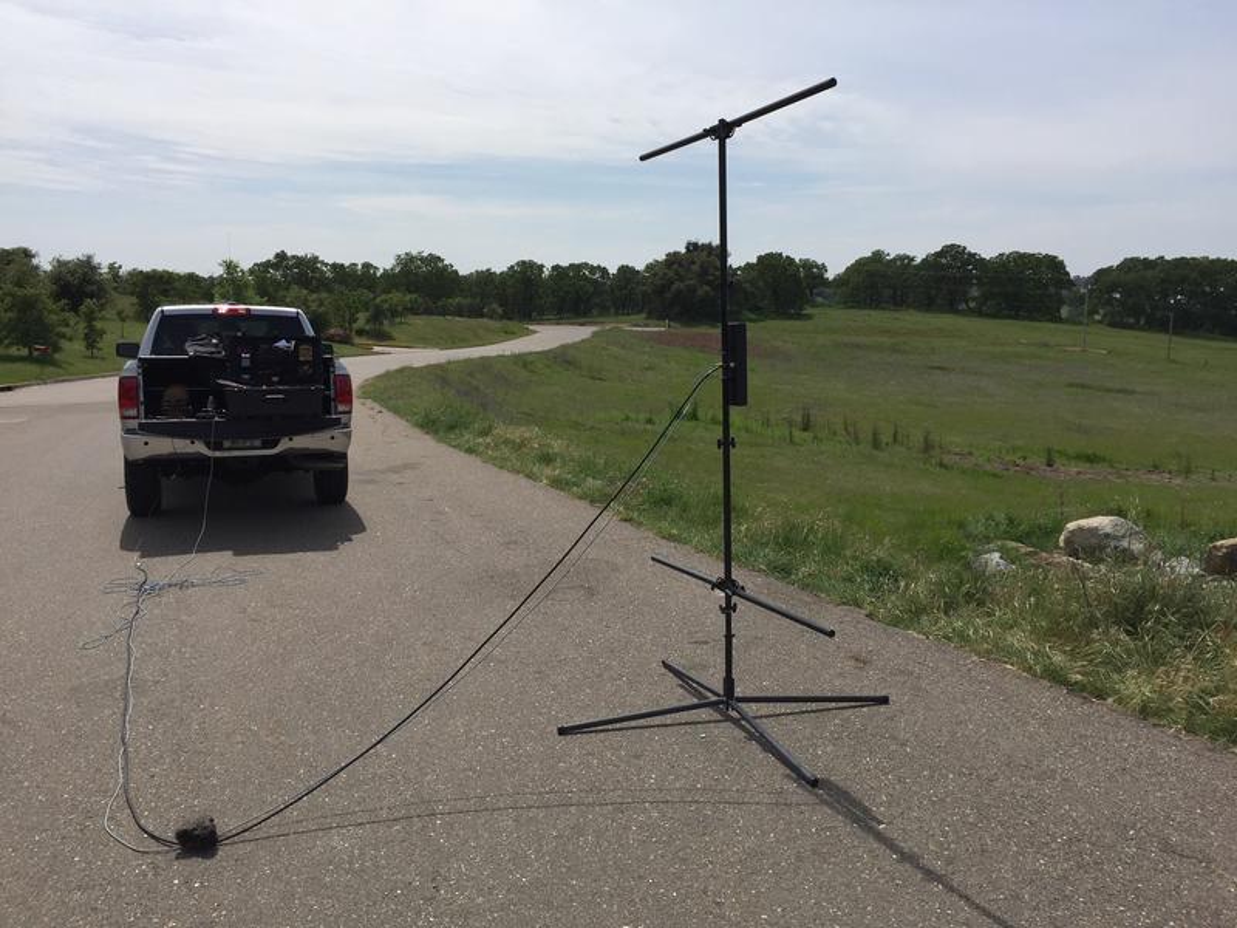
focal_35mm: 29
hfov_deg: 61.7
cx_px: 618
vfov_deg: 48.2
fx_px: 1036
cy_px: 464
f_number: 2.2
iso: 32
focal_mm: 4.15
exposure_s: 1/4950
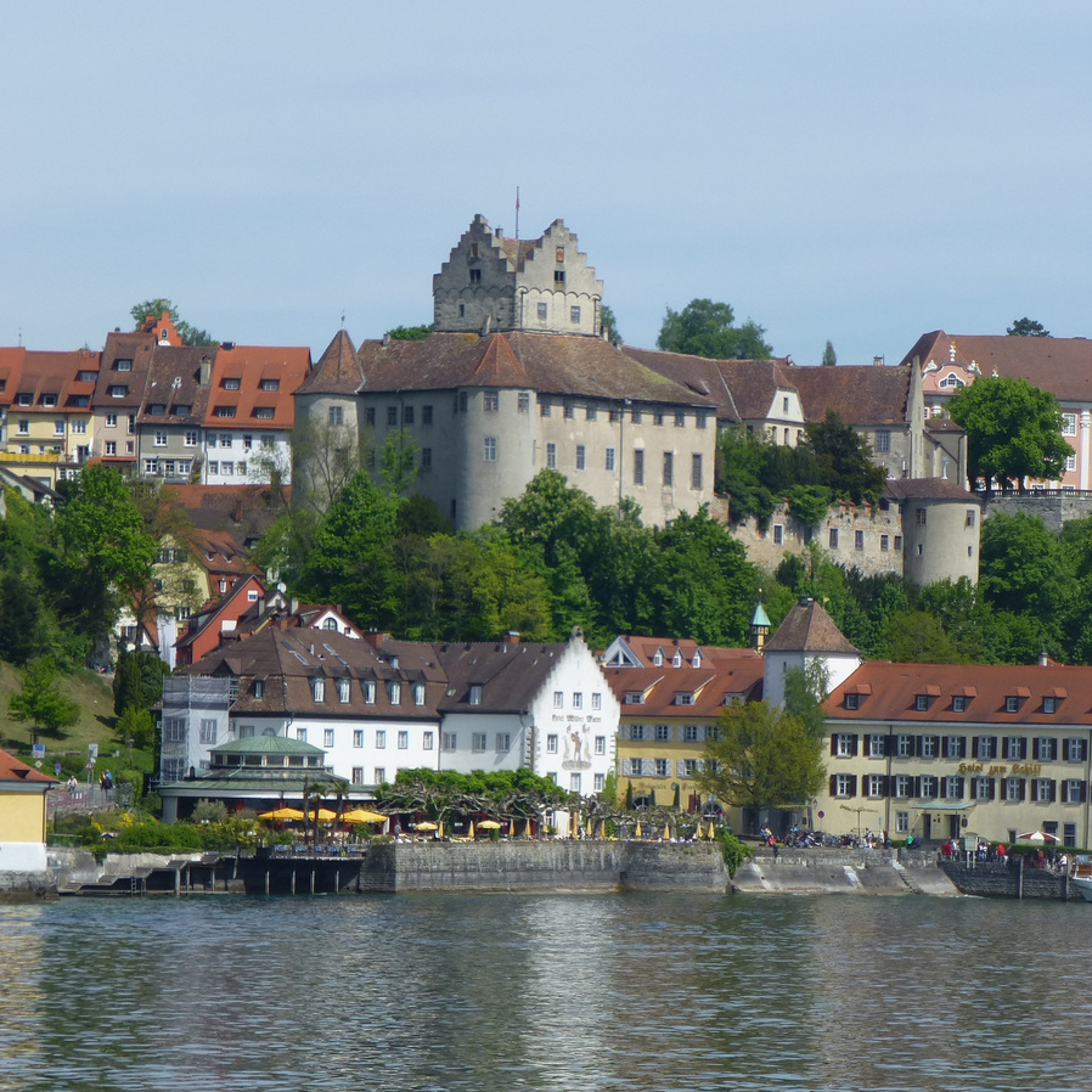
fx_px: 6745
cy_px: 546
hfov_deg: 9.3
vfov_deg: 9.3
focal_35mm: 189
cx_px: 626
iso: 100
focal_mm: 25.9
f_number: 5.4
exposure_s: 1/640
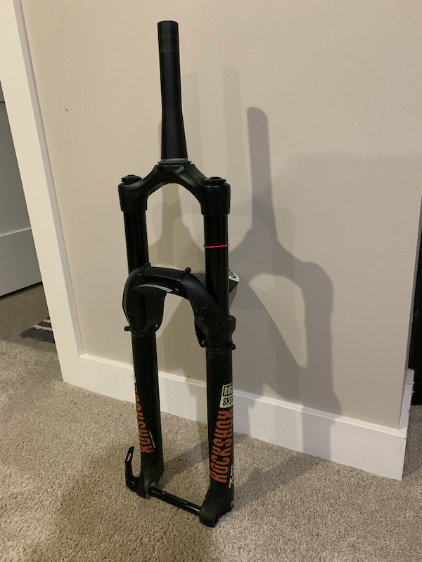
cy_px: 281
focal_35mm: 26
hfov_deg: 53.1
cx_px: 211
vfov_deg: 67.3
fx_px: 423
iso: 400
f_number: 1.8
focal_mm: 4.25
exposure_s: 1/30
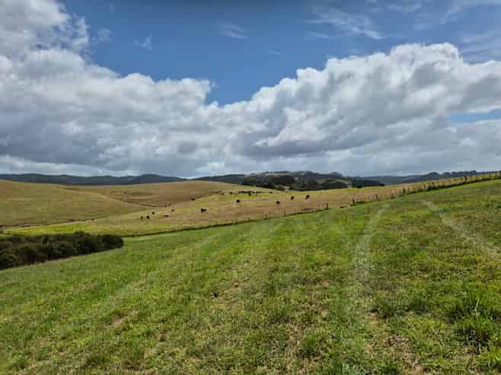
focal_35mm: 23
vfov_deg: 58.8
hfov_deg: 73.9
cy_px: 188
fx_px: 333
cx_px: 250
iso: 25
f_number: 1.8
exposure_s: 1/4880
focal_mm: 5.4
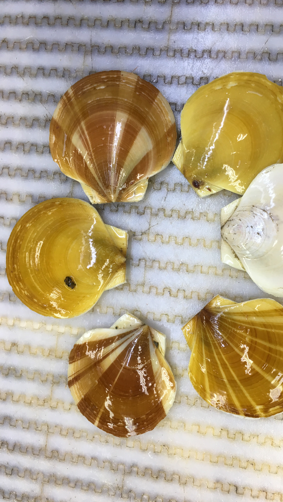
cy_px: 252
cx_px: 182
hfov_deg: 36.4
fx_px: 427
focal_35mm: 32
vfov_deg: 61.0
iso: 25
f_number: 2.2
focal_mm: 4.15
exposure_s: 1/30
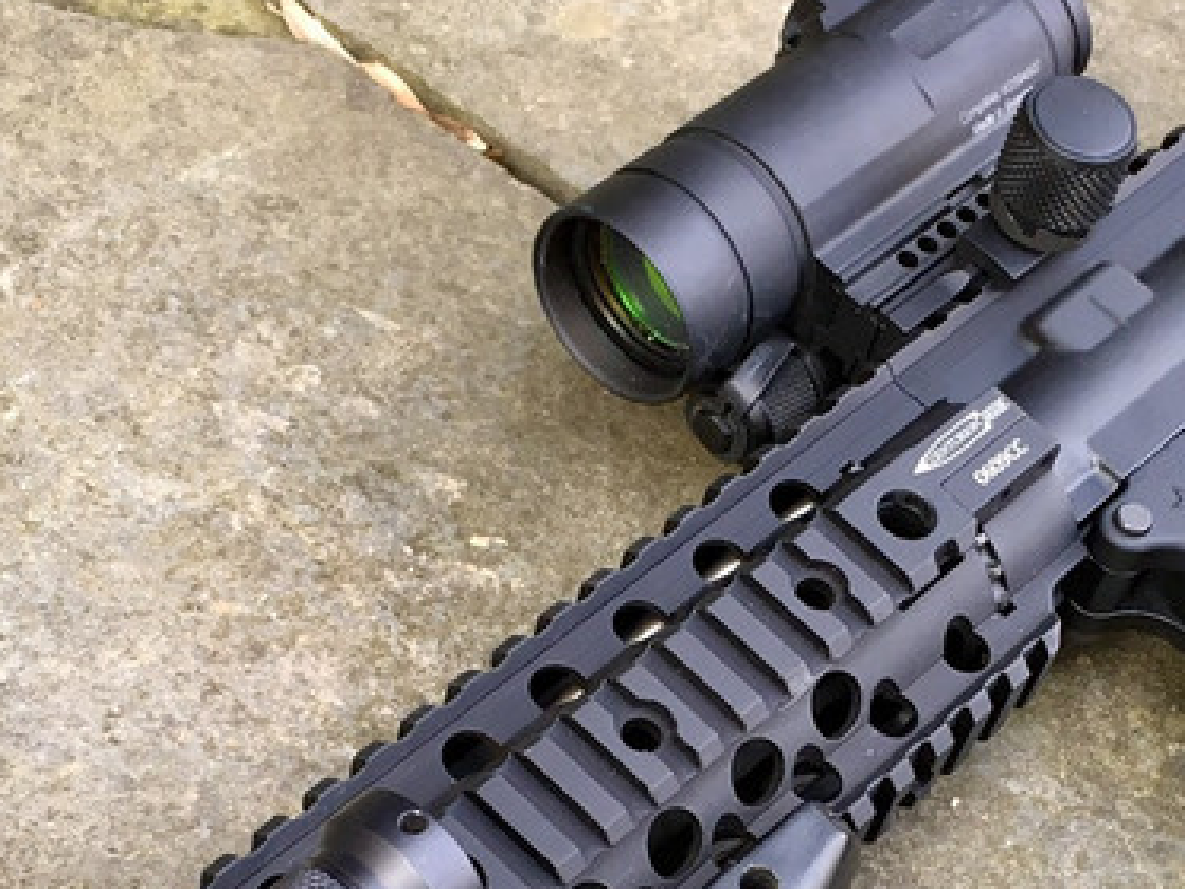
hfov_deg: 23.4
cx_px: 847
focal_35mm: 83
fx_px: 2842
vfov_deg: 17.5
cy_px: 800
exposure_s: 1/40
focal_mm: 4.15
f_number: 2.2
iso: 25
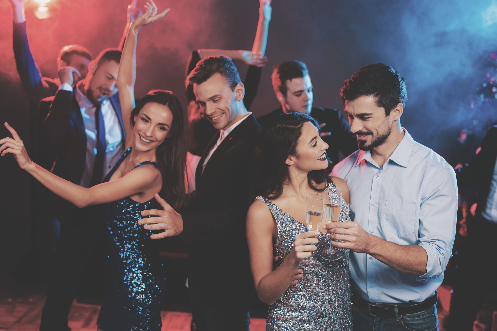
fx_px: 690
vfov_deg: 27.0
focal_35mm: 50
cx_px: 248
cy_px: 166
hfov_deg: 39.6
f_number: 2.8
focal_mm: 50
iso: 160
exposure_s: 1/200
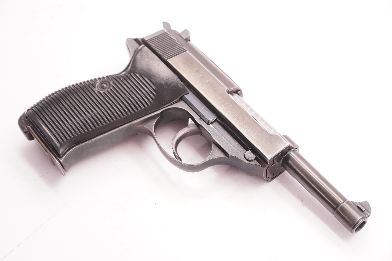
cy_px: 130
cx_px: 196
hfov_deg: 30.5
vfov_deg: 20.6
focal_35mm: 66
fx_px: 718
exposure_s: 1/125
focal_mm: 44
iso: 800
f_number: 5.6
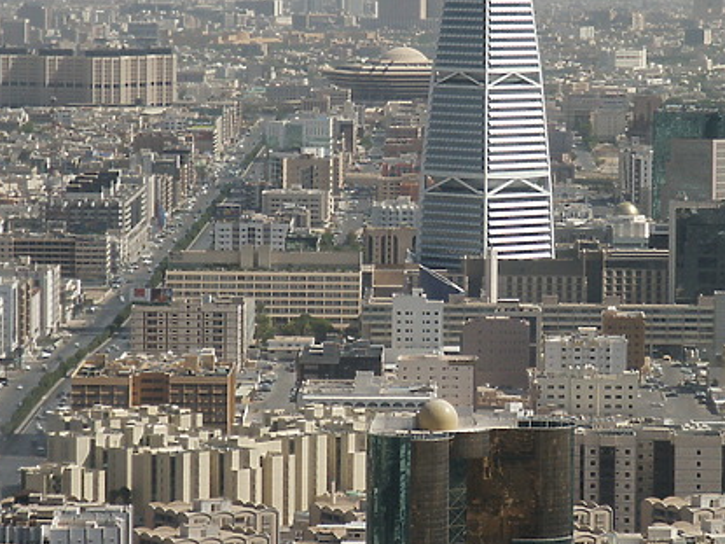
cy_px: 226
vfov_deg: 5.5
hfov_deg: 7.4
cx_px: 505
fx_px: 5611
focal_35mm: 268
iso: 64
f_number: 3.6
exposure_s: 1/180
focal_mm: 28.23
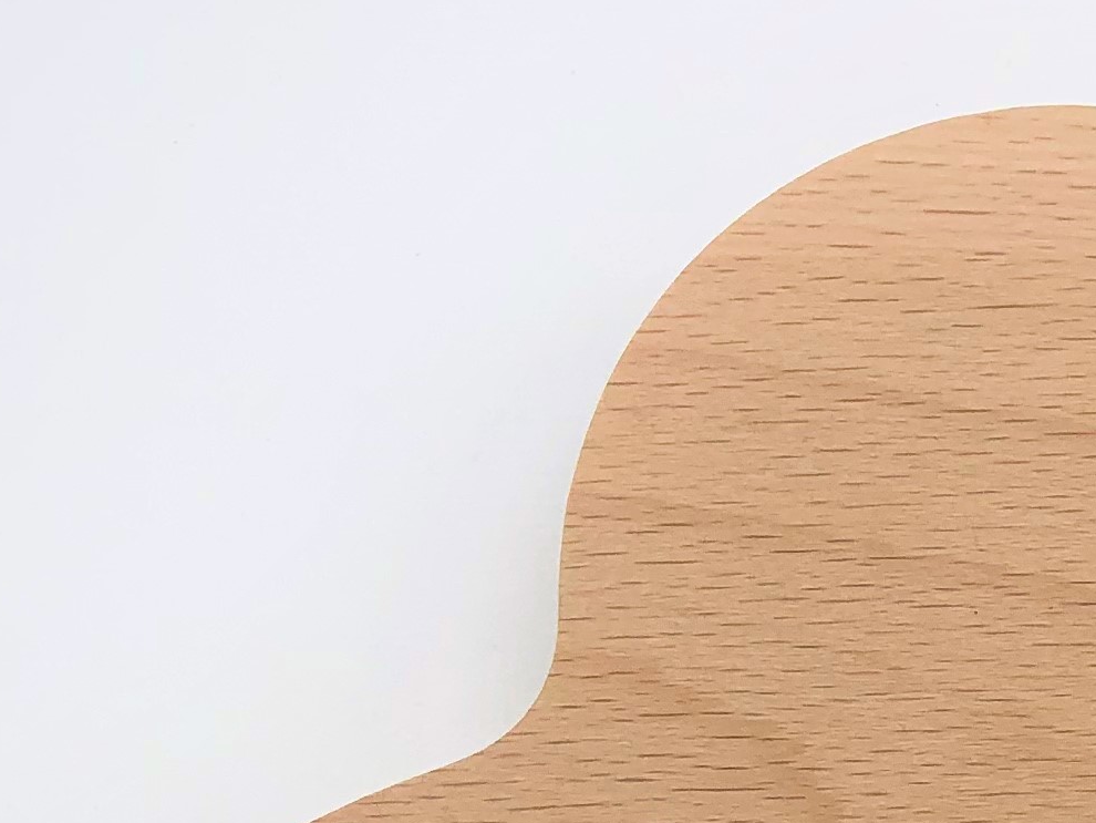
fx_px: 3610
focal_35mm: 114
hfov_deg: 15.3
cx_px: 1844
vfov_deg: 12.5
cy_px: 1156
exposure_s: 1/343
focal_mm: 3.99
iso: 25
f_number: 1.8
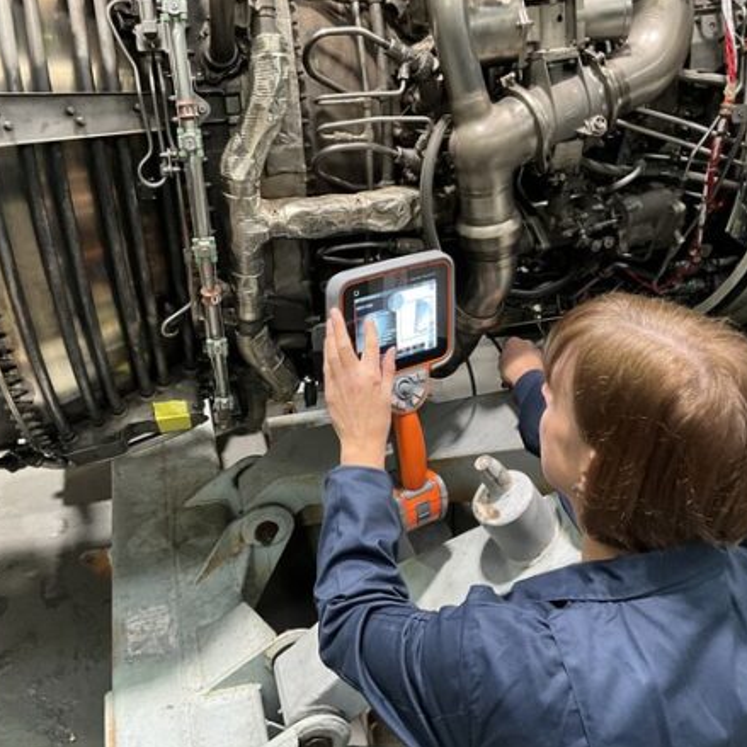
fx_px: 855
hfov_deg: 47.2
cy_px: 378
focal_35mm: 35
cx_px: 379
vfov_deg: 47.2
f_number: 1.8
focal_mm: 3
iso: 320
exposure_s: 1/47
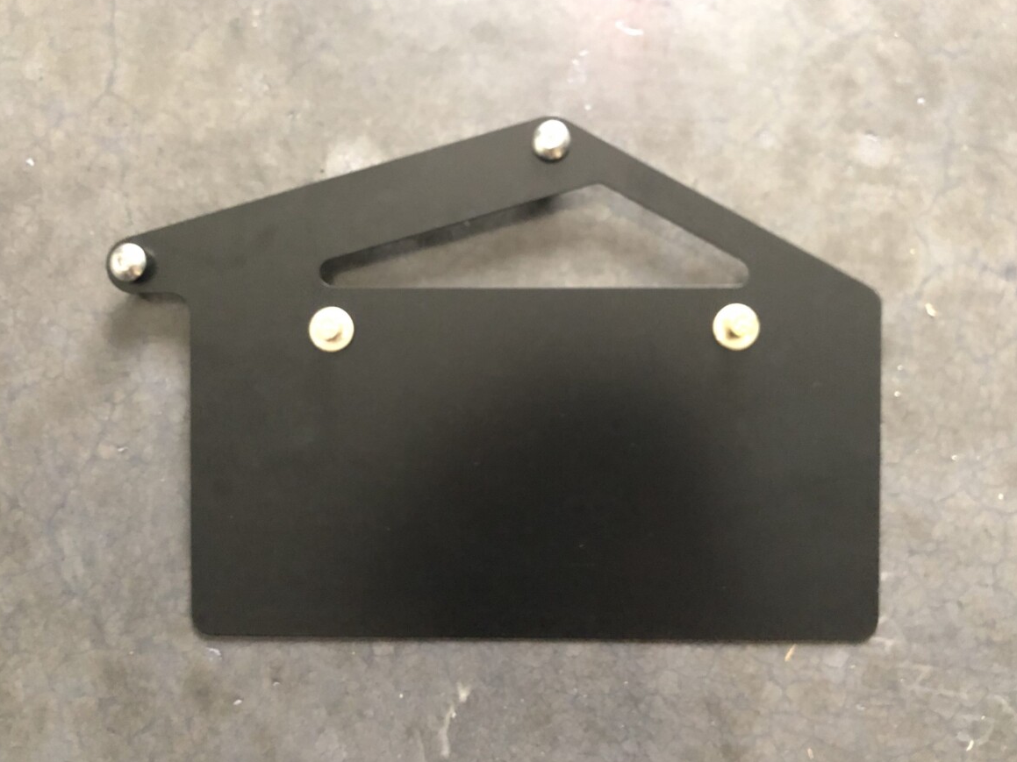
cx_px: 510
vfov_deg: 48.2
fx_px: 852
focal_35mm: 29
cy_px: 381
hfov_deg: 61.7
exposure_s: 1/4
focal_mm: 4
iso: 400
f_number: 1.8
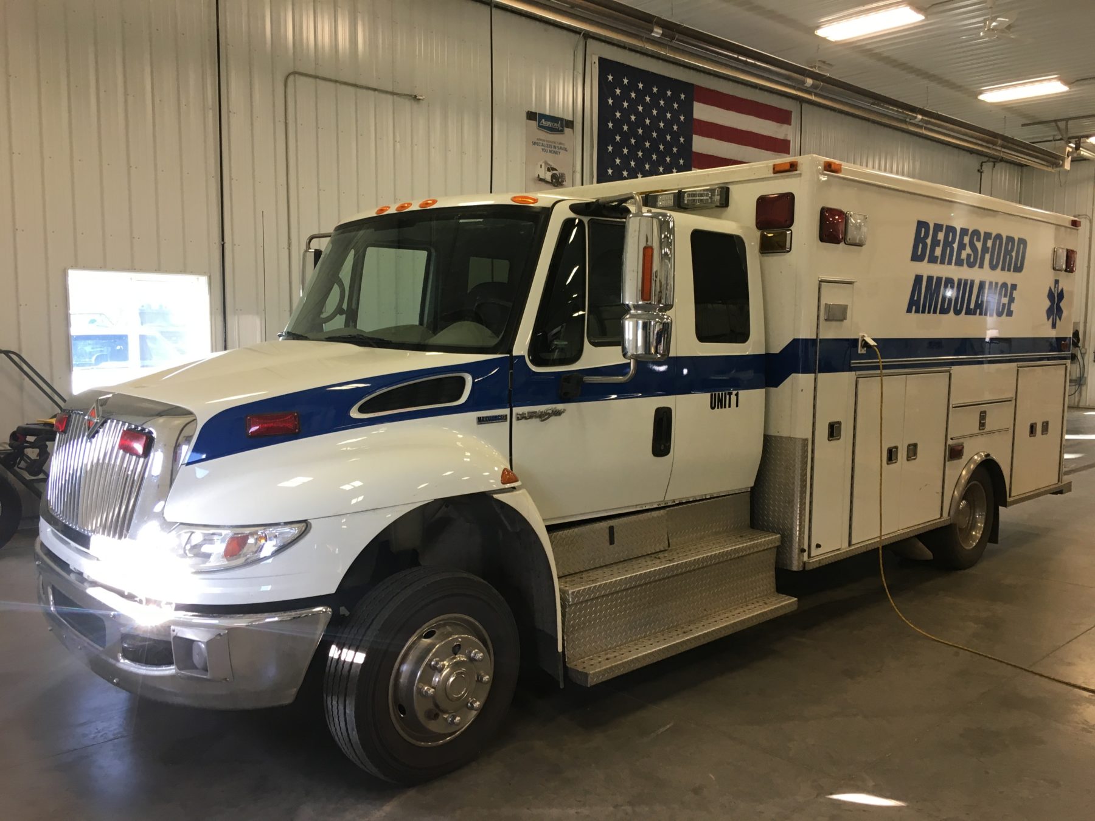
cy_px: 410
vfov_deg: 48.2
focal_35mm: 29
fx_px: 917
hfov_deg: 61.7
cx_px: 548
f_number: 2.2
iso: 32
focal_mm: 4.15
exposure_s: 1/30
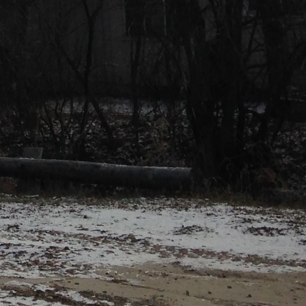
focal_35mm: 163
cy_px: -172
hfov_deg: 9.7
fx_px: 1630
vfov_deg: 10.3
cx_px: -372
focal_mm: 4.12
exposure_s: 1/2088
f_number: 2.4
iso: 50
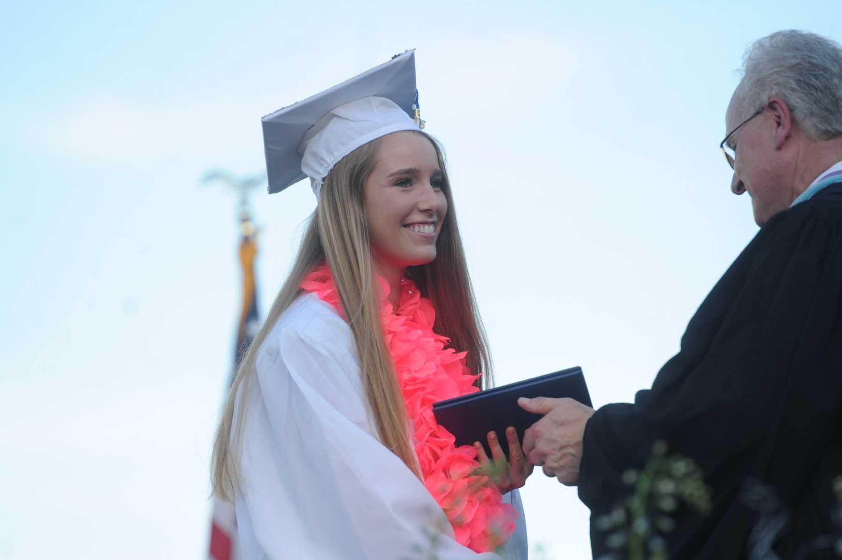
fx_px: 5865
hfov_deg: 8.2
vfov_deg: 5.5
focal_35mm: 251
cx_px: 418
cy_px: 308
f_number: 3.2
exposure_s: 1/800
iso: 200
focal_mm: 200
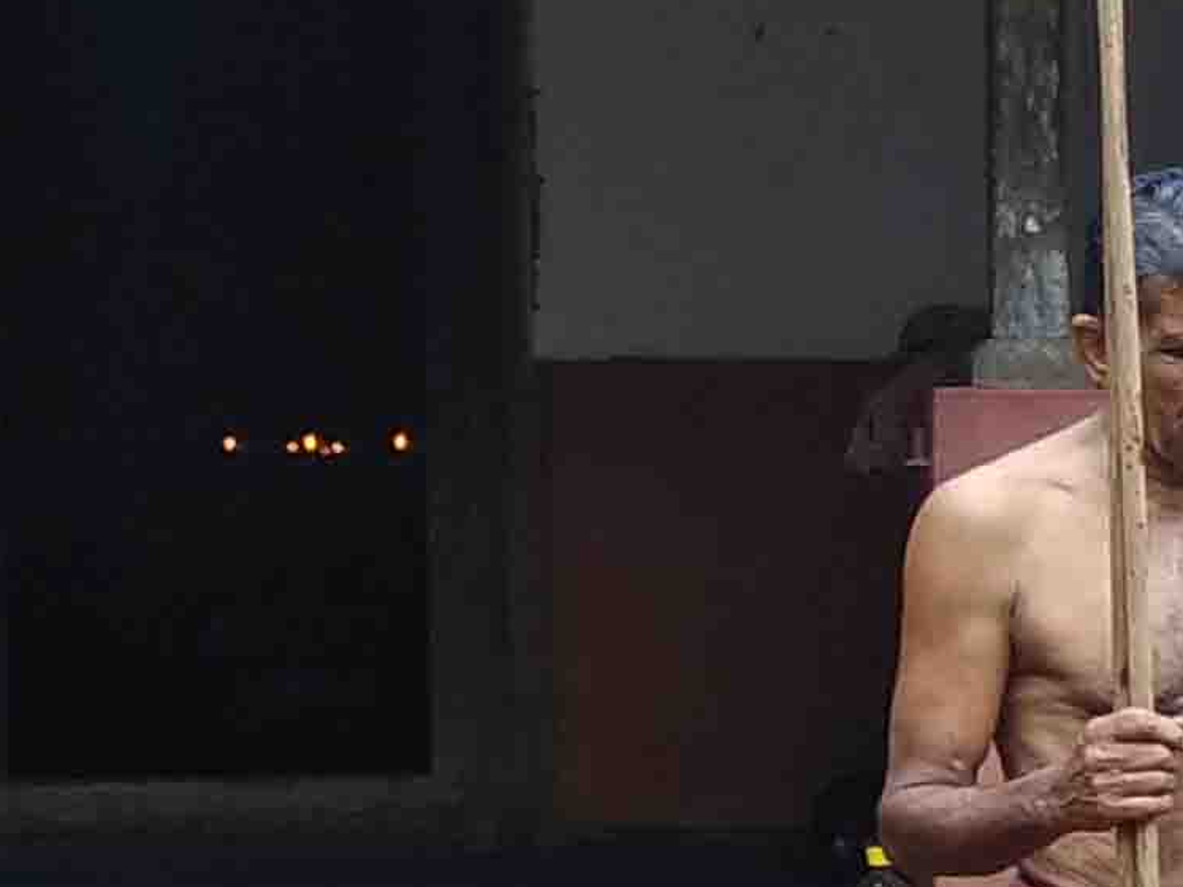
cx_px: 2757
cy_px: 808
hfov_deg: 13.1
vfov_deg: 12.6
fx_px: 3998
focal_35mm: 117
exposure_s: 1/108
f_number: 2
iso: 100
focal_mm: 3.57
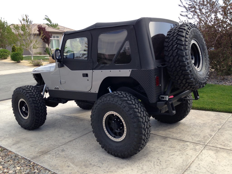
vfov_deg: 42.9
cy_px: 87
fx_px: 221
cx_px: 116
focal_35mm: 33
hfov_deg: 55.4
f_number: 2.4
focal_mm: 4.12
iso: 50
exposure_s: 1/393
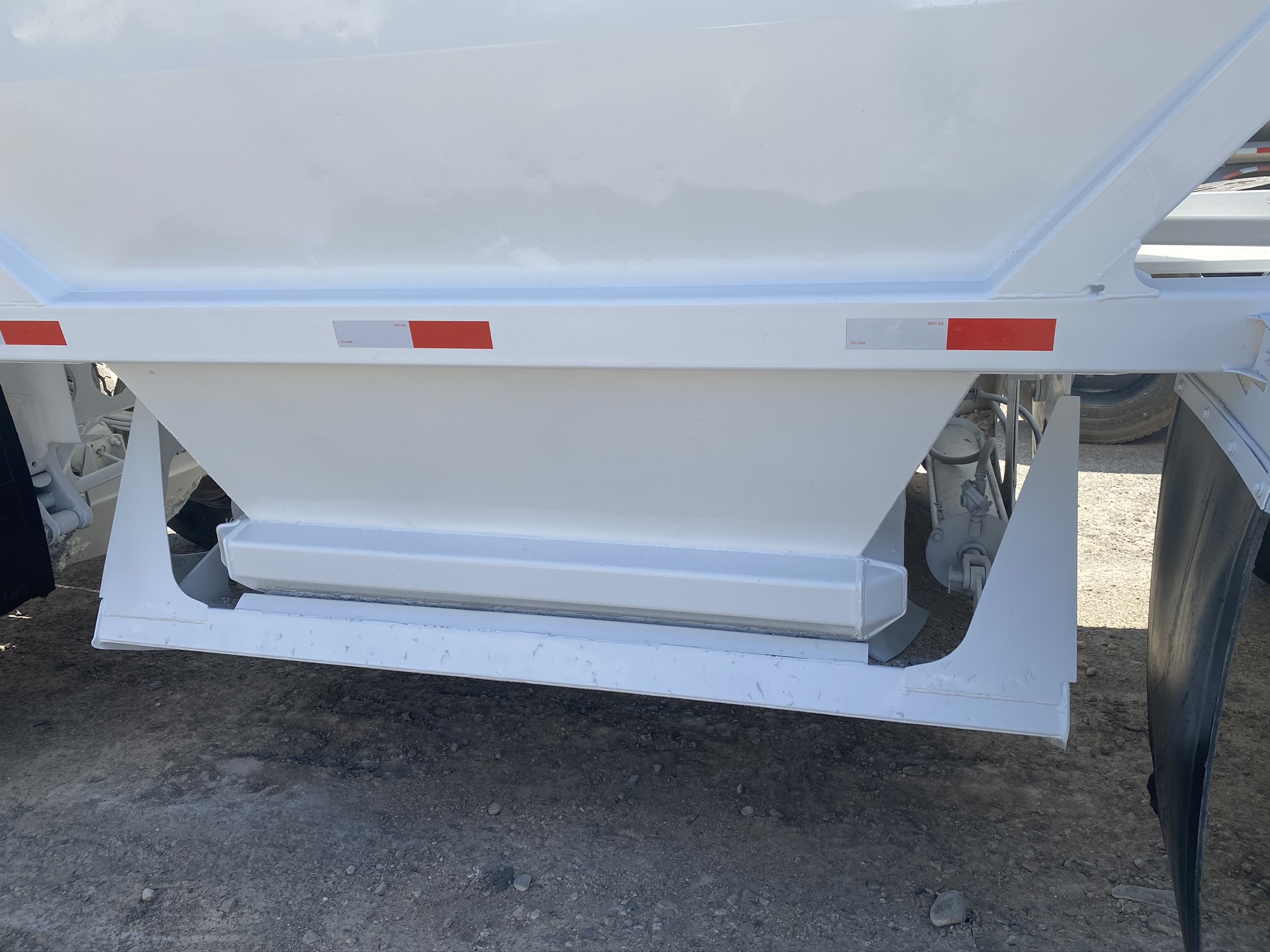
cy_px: 476
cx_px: 635
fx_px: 954
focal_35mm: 26
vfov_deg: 53.1
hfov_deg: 67.3
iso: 32
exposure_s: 1/1429
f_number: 1.8
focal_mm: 4.25
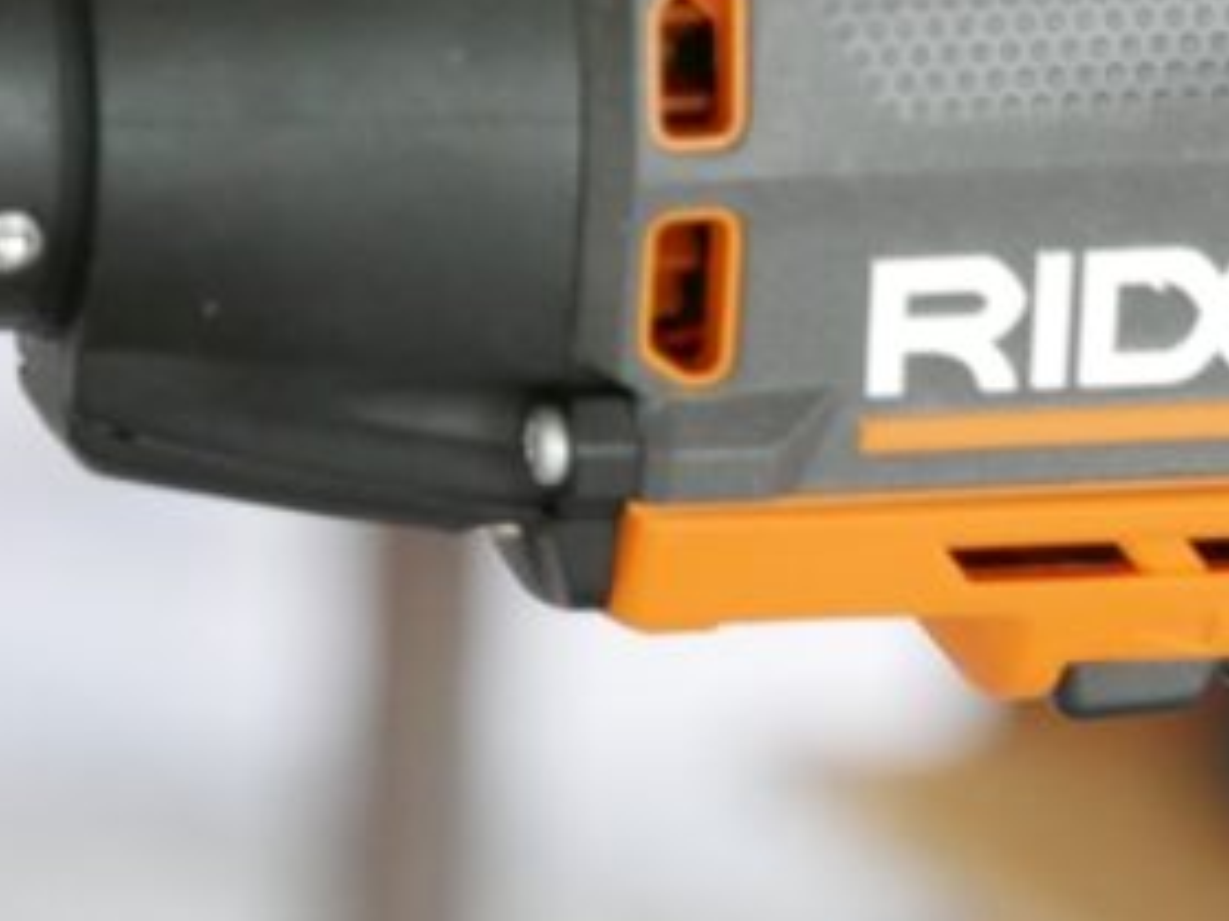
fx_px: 14337
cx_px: 1440
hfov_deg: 4.9
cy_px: 1106
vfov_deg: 3.7
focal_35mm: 404
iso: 3200
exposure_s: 1/15
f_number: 5.4
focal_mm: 81
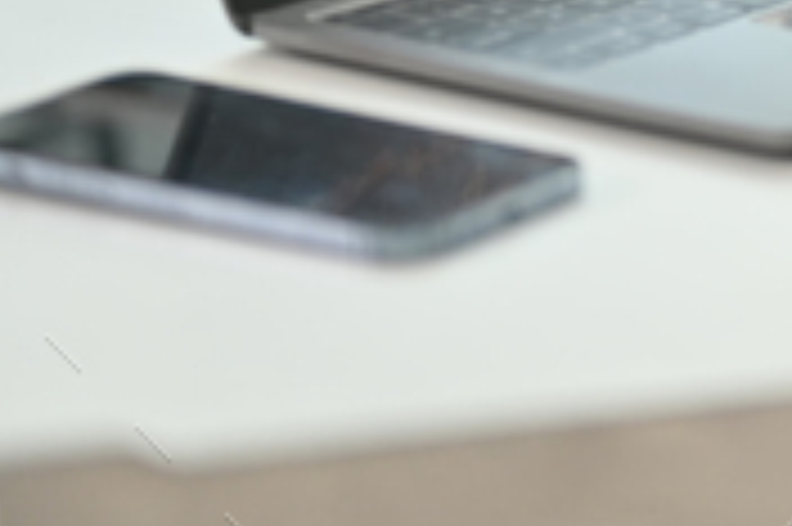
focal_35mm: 168
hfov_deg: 11.7
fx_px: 3692
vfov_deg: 7.9
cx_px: 1166
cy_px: -339
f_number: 2
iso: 400
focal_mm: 50
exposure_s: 1/640
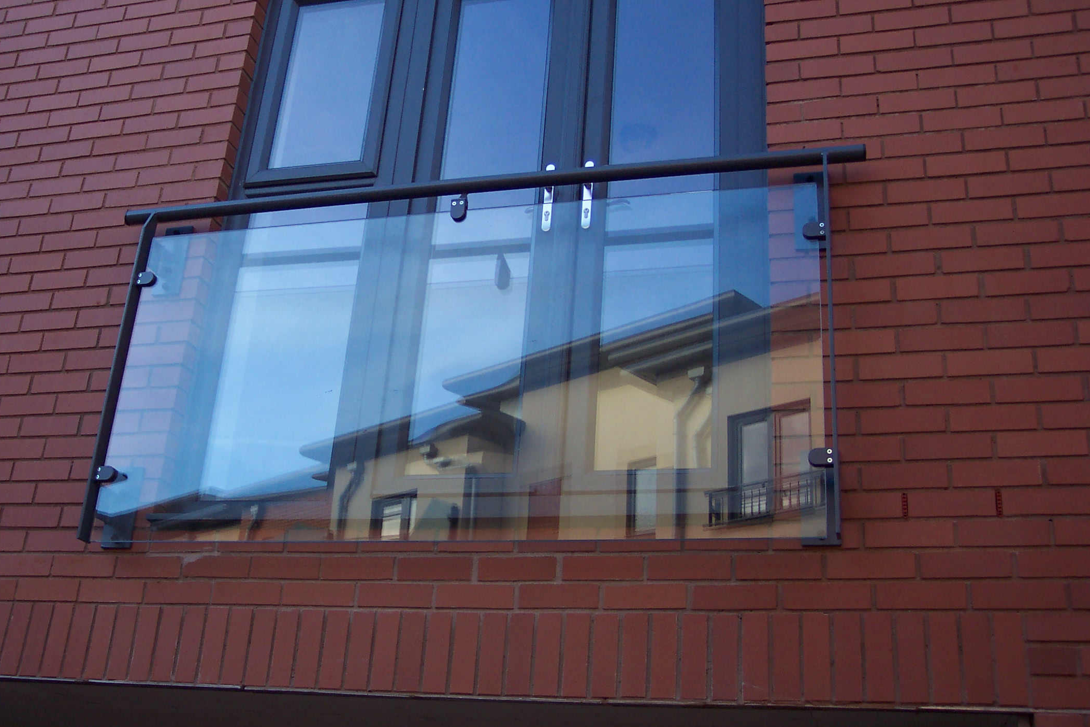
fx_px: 1181
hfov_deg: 49.6
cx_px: 535
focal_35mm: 39
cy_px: 361
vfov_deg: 34.2
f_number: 2.8
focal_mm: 8
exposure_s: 1/250
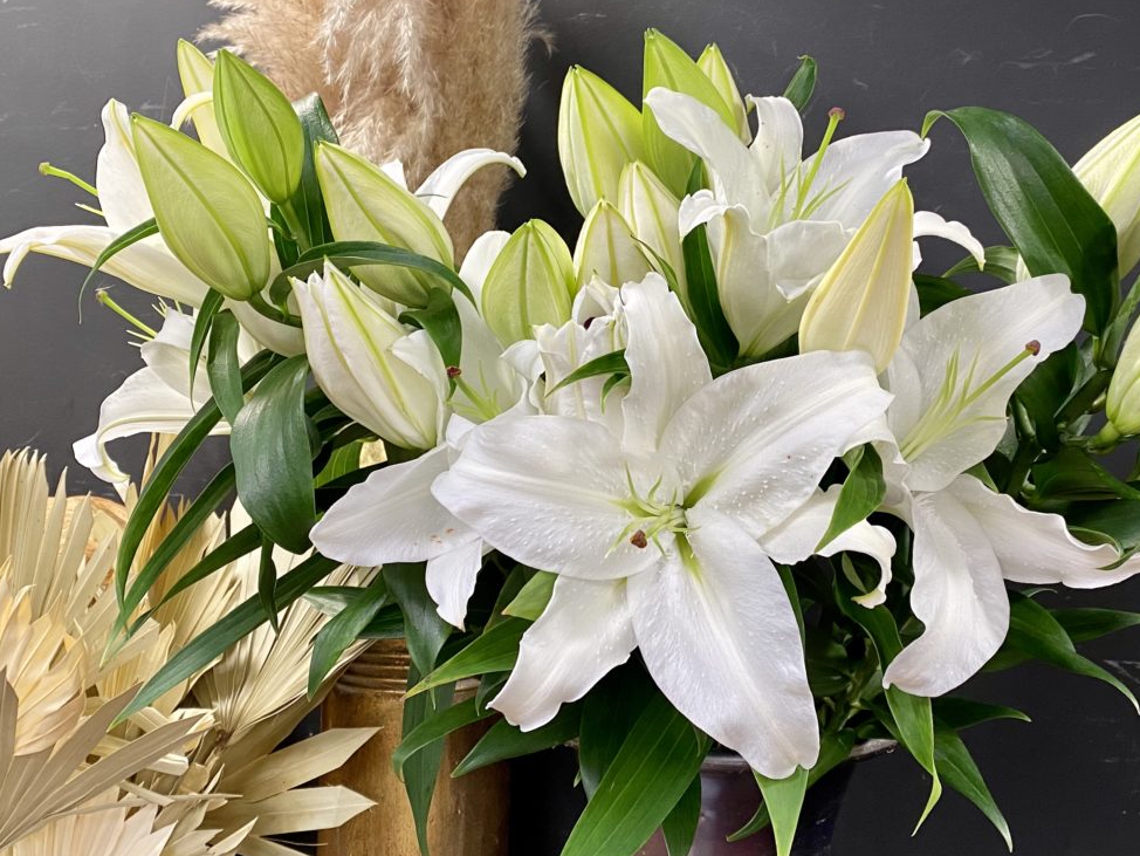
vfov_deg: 35.1
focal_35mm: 41
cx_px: 646
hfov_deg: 45.7
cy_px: 378
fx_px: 1351
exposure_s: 1/50
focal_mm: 4.25
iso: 80
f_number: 1.8
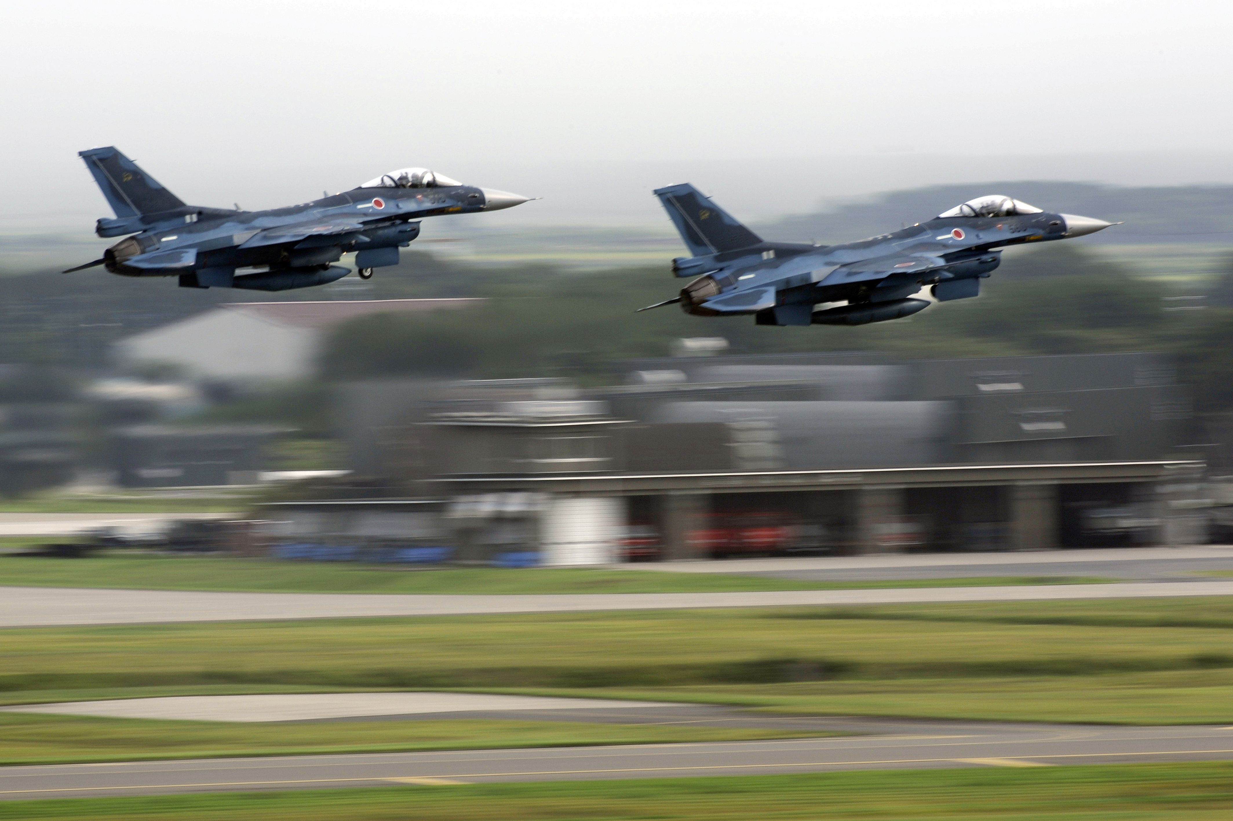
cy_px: 410
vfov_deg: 3.4
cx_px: 616
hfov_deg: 5.2
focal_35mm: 400
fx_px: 13691
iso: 200
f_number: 22
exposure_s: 1/60
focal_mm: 400
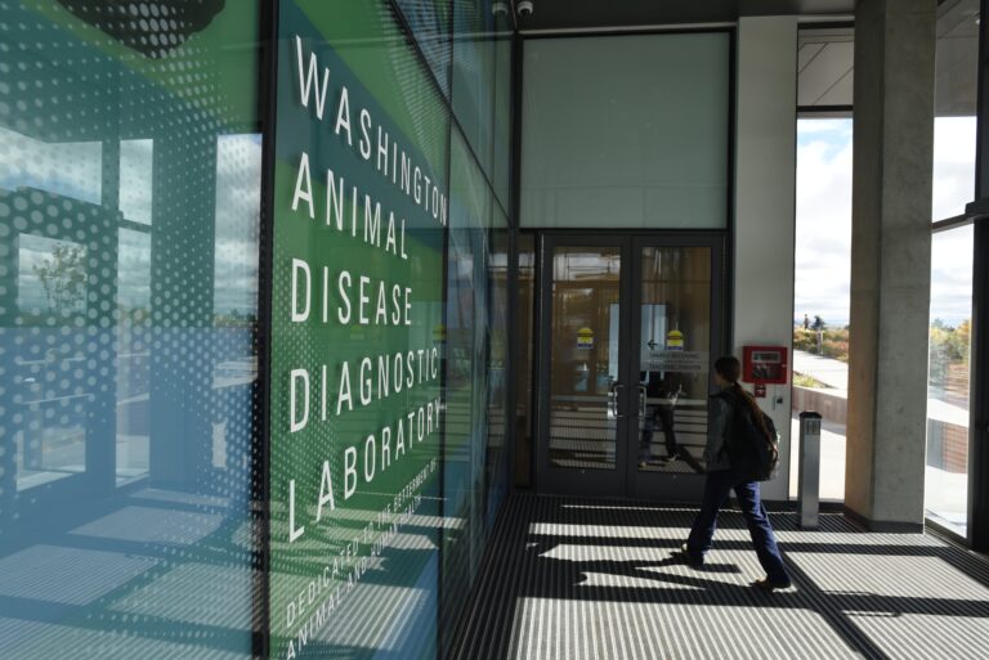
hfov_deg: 83.9
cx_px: 494
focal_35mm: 20
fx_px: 550
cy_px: 330
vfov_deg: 62.0
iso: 320
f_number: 9
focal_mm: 20
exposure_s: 1/250
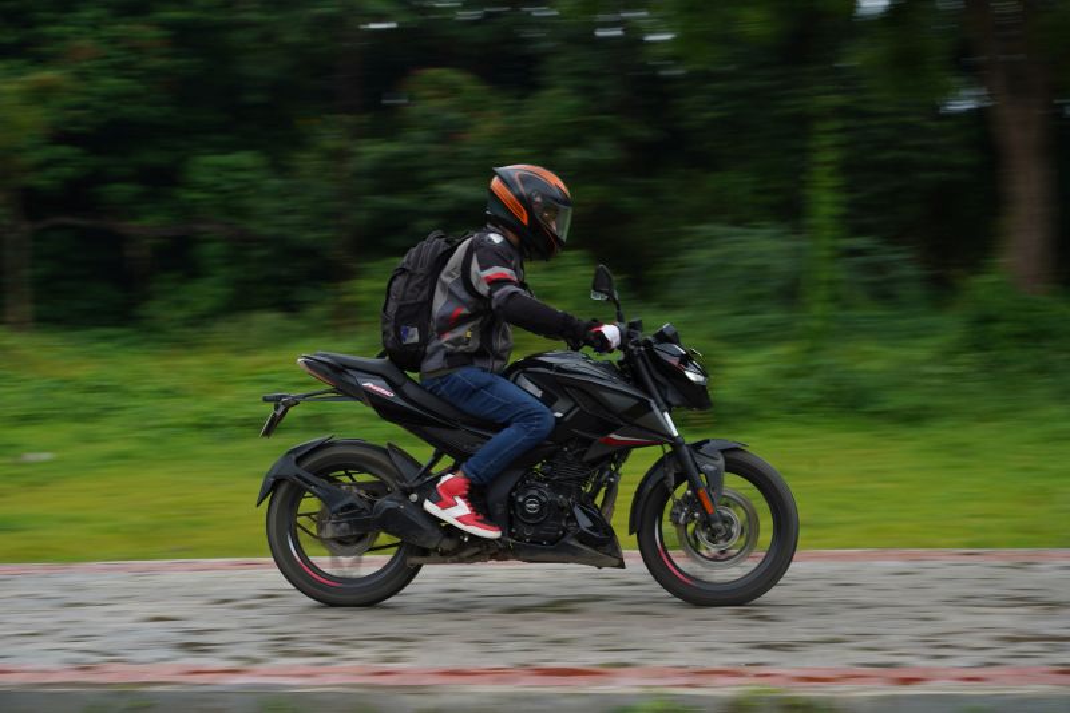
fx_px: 2229
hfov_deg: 27.0
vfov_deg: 18.2
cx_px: 535
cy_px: 356
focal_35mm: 75
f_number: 9
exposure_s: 1/40
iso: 125
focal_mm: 75
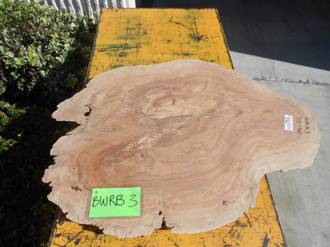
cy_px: 124
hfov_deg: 67.3
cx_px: 165
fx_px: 248
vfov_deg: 53.1
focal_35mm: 26
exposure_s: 1/1250
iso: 80
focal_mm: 4.6
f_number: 3.2
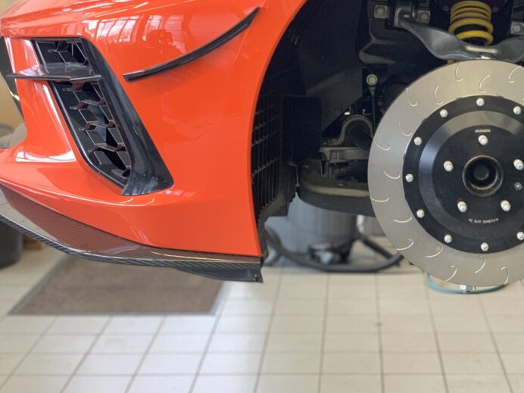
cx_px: 351
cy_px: 120
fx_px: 1166
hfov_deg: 25.2
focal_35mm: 77
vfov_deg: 19.1
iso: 400
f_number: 2.4
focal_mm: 6
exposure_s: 1/60
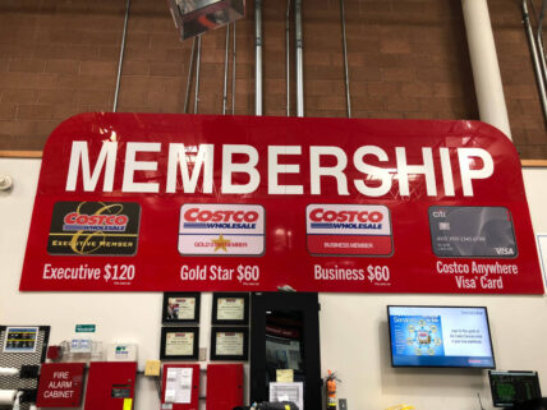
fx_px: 442
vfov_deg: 49.7
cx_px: 274
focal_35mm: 28
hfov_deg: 63.4
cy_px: 205
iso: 40
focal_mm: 3.99
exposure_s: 1/24
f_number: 1.8
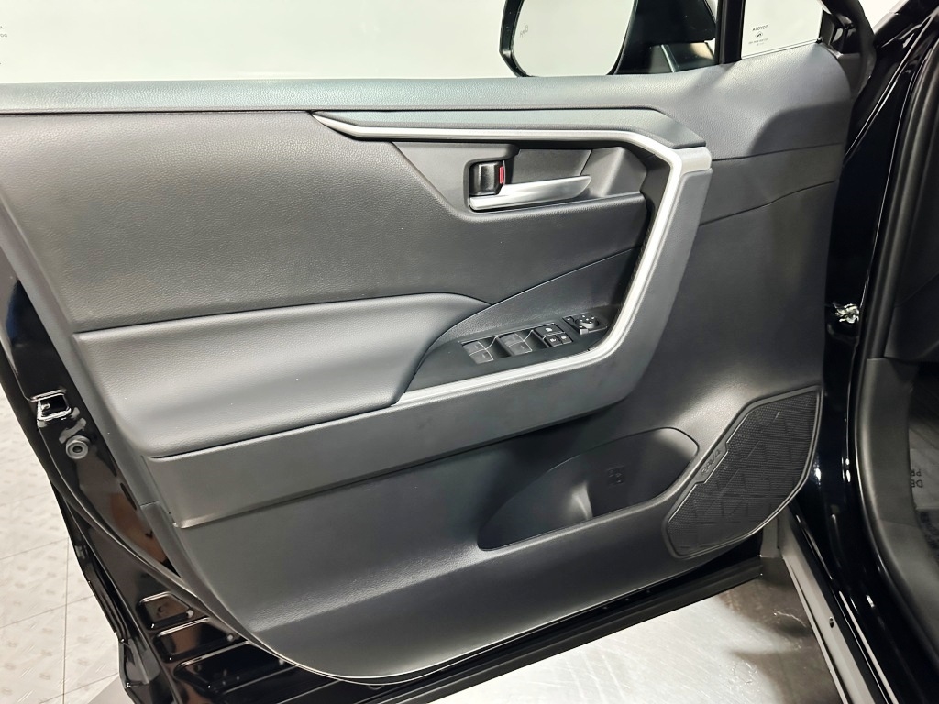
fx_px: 651
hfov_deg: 71.6
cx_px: 470
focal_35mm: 24
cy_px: 352
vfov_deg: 56.8
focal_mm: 6.86
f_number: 1.78
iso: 1000
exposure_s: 1/40
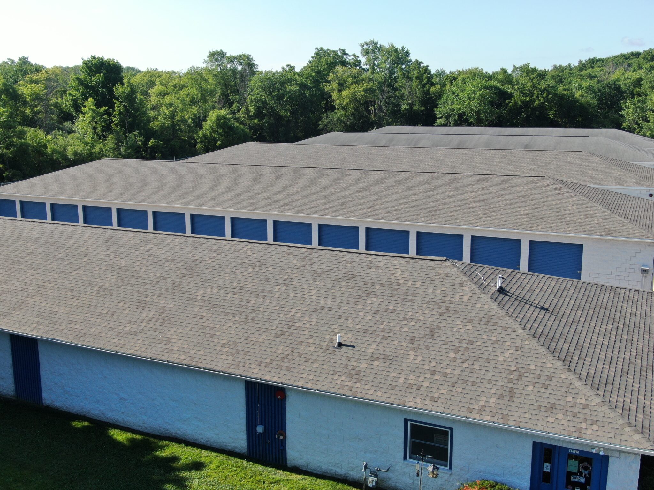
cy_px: 245
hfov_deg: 49.0
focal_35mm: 38
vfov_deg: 37.7
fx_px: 718
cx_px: 327
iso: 100
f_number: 3.4
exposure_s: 1/500
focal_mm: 6.48
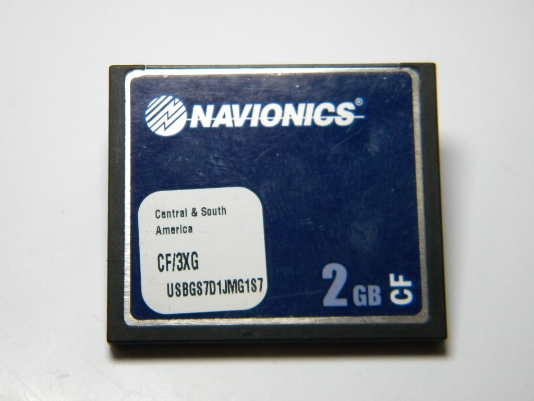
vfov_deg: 17.8
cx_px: 267
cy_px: 200
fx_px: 1280
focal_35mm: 83
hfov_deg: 23.6
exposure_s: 1/528
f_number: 4.5
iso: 400
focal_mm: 15.1
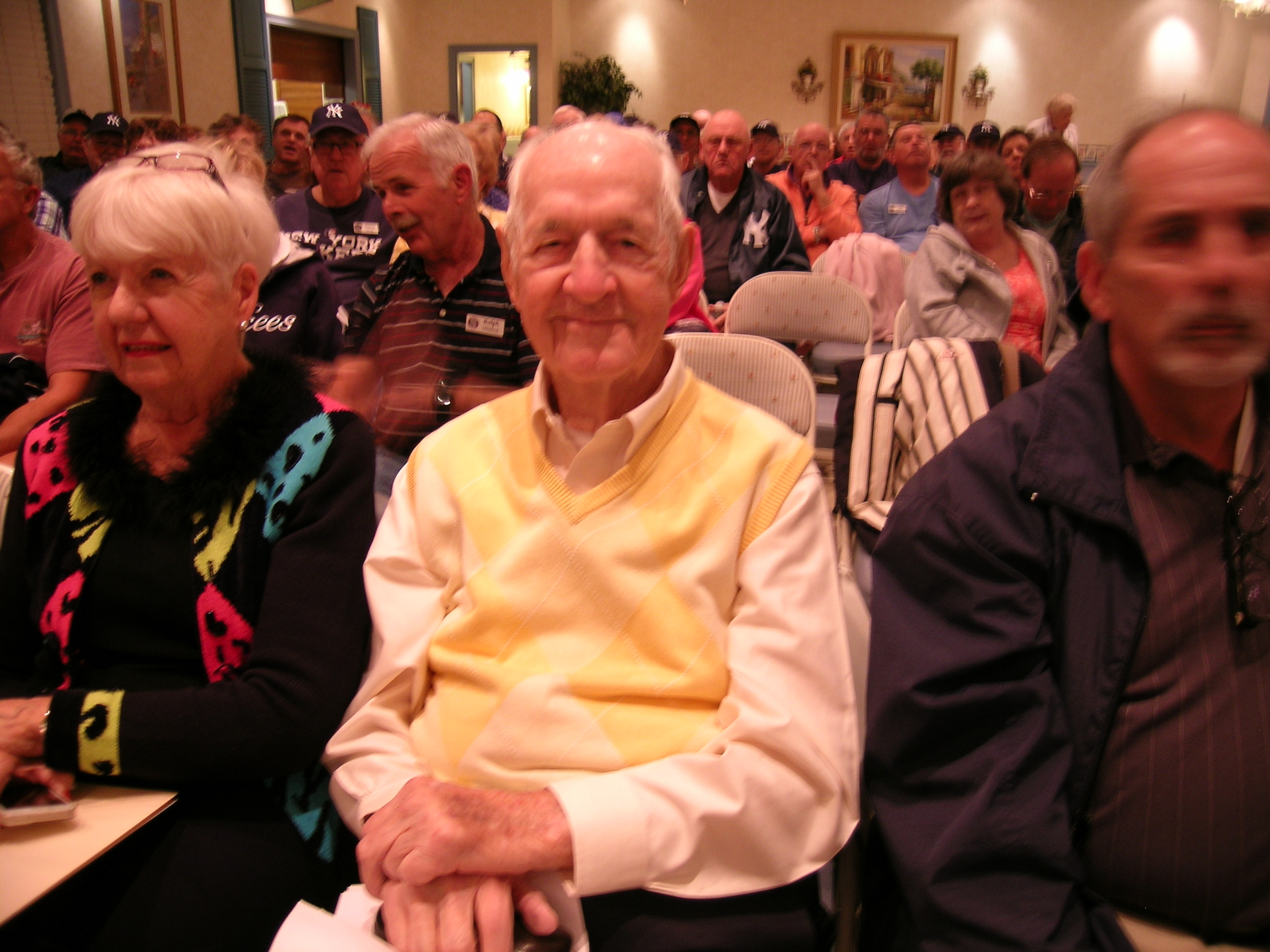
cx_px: 635
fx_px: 1027
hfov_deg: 63.4
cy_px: 476
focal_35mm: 28
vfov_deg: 49.7
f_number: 2.8
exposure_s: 1/6
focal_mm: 5.8
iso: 50
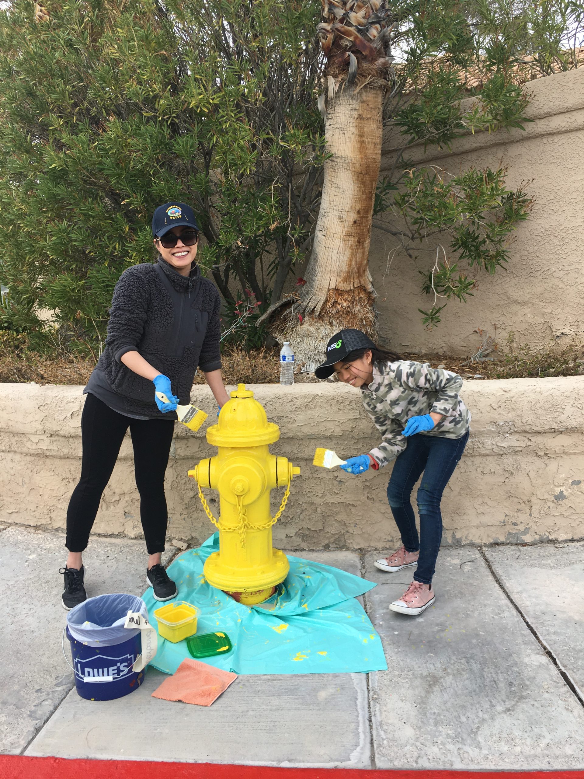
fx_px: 652
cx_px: 292
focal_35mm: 29
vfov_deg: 61.7
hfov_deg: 48.2
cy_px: 390
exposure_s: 1/434
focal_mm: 4.15
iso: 25
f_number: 2.2
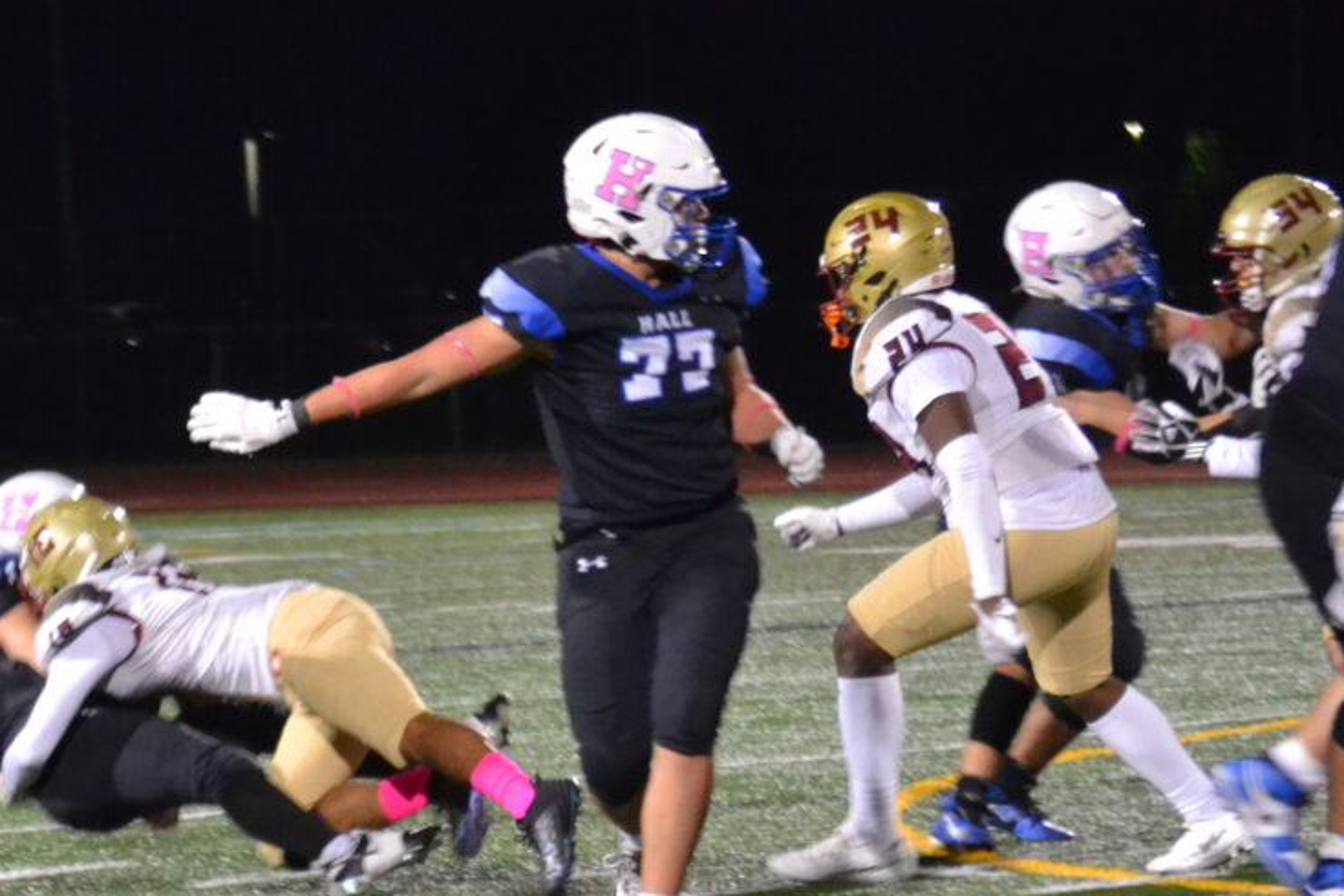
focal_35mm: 307
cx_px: 42
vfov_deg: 4.5
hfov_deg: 6.7
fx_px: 11460
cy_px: 777
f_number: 4.5
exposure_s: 1/160
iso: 3200
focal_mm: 98
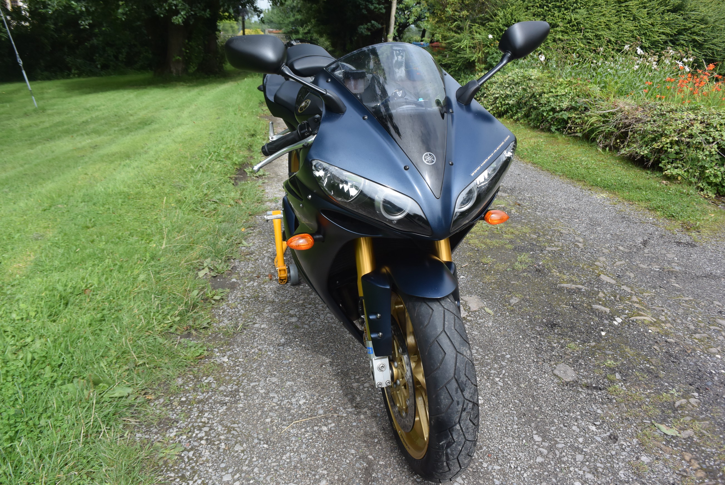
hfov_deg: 67.3
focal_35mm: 27
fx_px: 544
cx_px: 362
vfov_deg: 48.0
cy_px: 242
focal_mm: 10
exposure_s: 1/400
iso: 160
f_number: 5
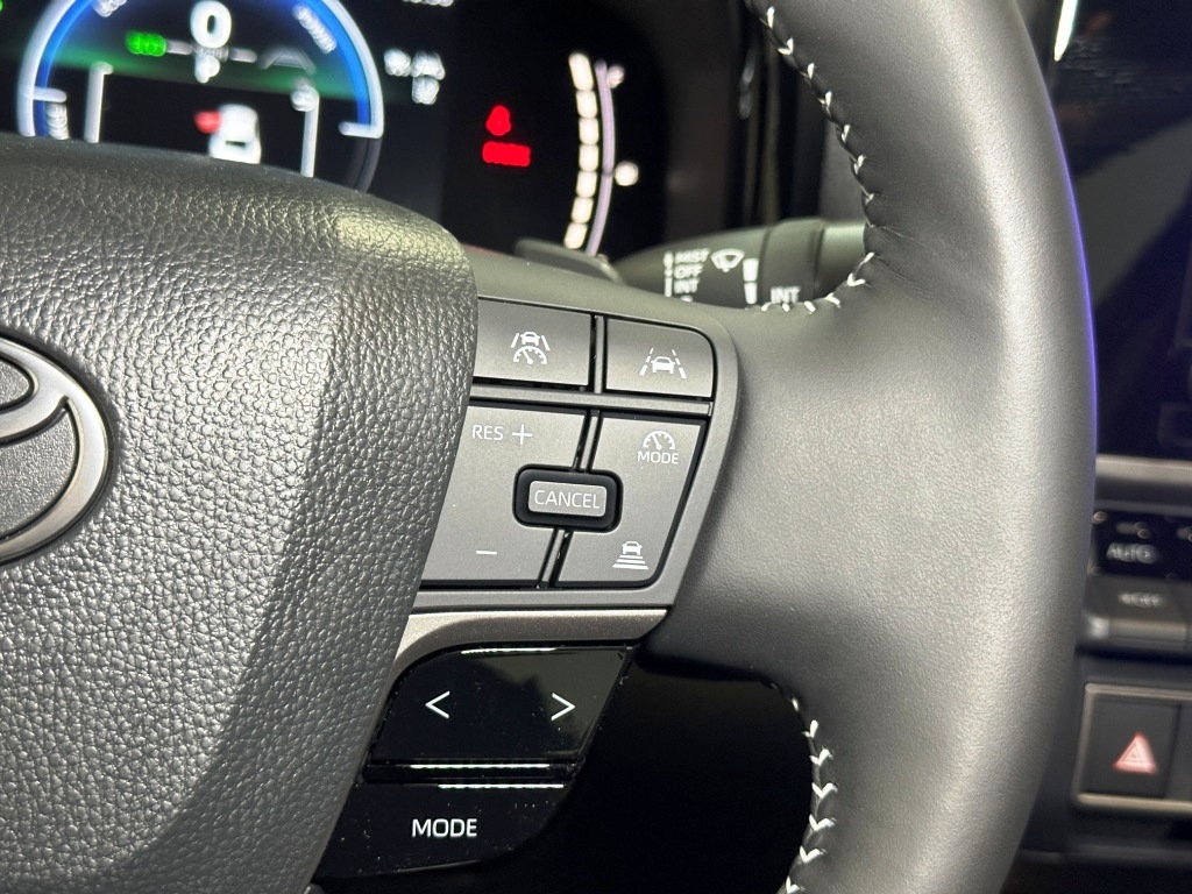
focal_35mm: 48
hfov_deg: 39.7
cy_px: 447
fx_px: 1653
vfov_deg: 30.3
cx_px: 596
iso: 400
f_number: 1.78
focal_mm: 6.86
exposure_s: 1/40
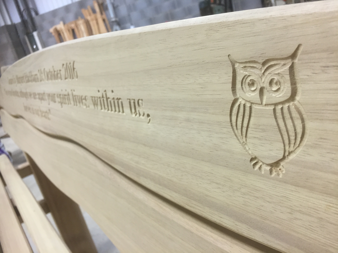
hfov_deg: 61.7
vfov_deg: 48.2
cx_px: 169
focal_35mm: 29
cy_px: 126
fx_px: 283
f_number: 2.2
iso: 125
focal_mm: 4.15
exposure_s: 1/33
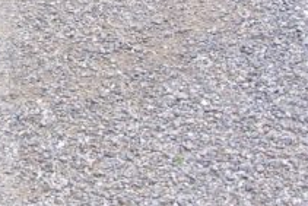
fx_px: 1661
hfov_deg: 10.4
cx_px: -89
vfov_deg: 6.9
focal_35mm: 194
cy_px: -158
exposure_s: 1/60
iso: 100
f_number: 4.2
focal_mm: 15.1
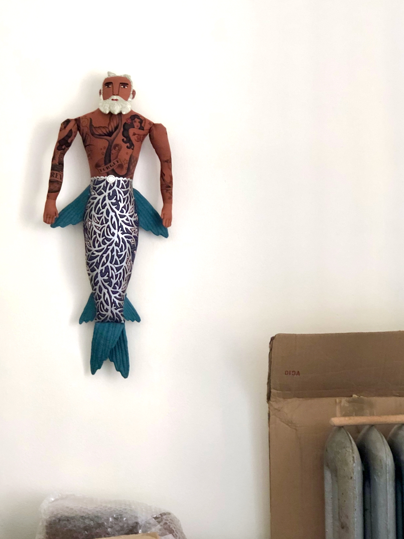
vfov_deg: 33.8
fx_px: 887
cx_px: 202
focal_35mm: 57
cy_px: 270
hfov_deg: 25.7
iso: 200
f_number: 2.8
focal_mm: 6.6
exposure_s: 1/60
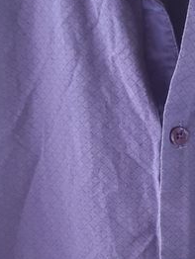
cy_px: 199
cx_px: 181
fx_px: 892
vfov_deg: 16.4
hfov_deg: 12.4
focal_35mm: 119
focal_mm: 3.92
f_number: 1.7
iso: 200
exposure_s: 1/60
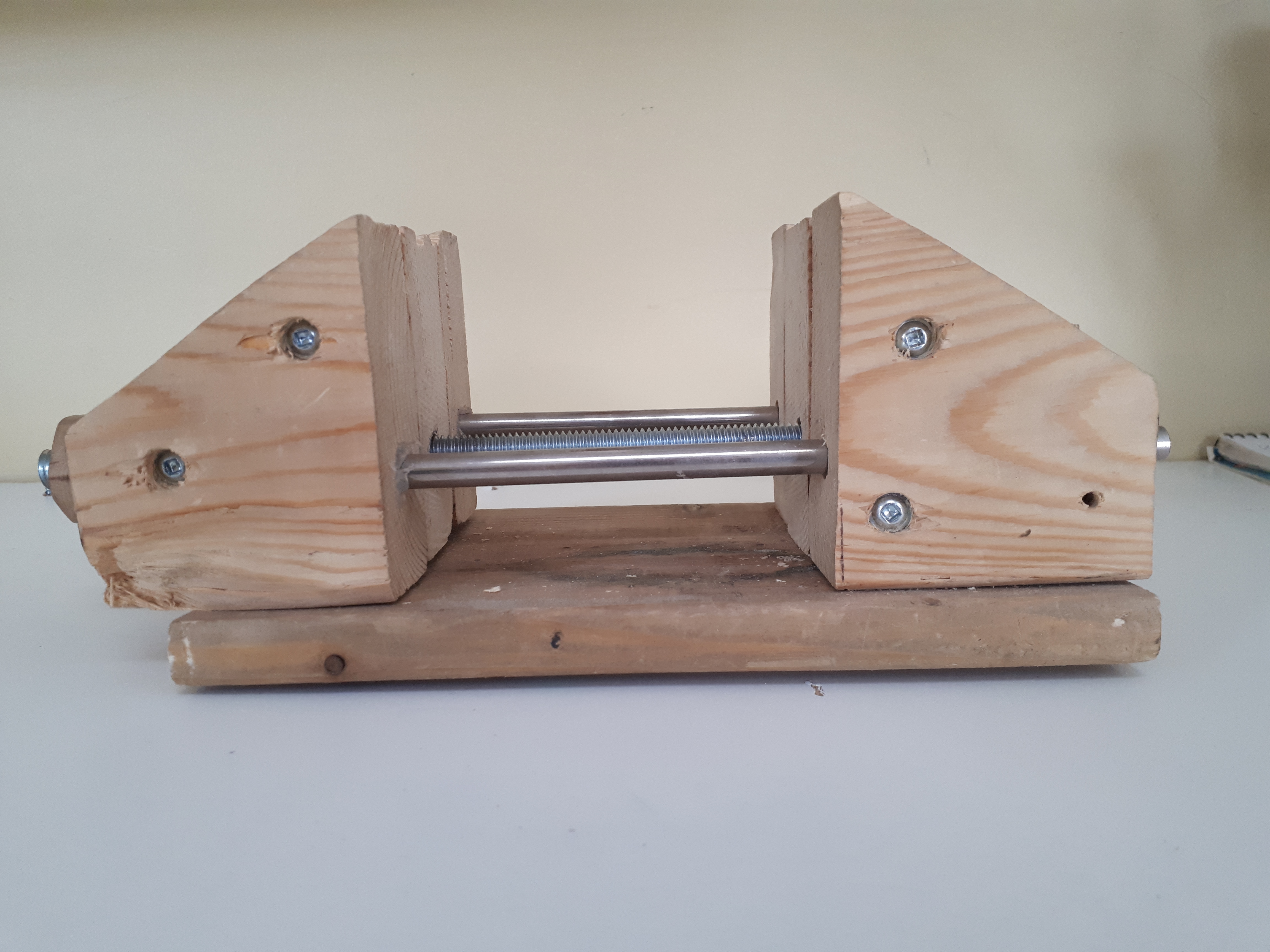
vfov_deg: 51.4
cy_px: 476
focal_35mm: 27
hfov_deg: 65.3
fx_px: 991
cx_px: 635
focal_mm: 3.6
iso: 200
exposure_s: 1/33
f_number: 1.9
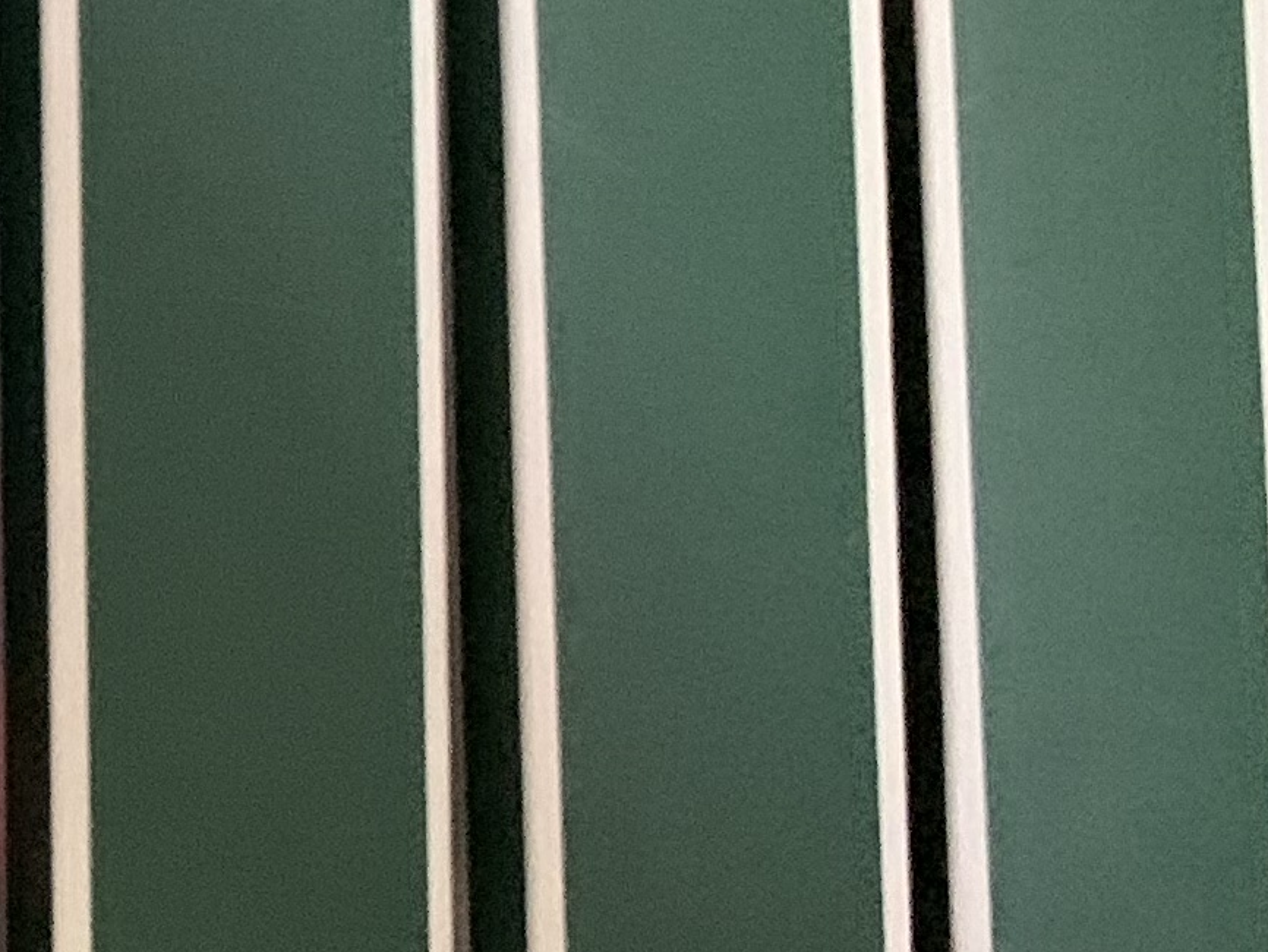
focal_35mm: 121
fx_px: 4434
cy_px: -163
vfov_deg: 12.0
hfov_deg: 13.3
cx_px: -1514
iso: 640
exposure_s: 1/30
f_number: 1.8
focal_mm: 4.25
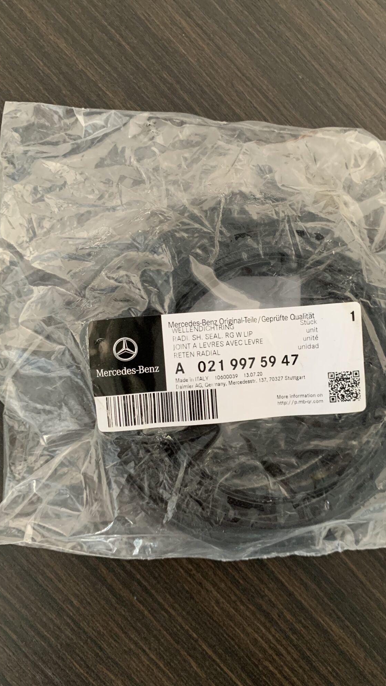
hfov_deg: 40.0
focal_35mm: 29
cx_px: 232
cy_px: 345
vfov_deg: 66.1
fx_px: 528
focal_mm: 4.25
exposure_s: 1/40
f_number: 1.8
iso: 400
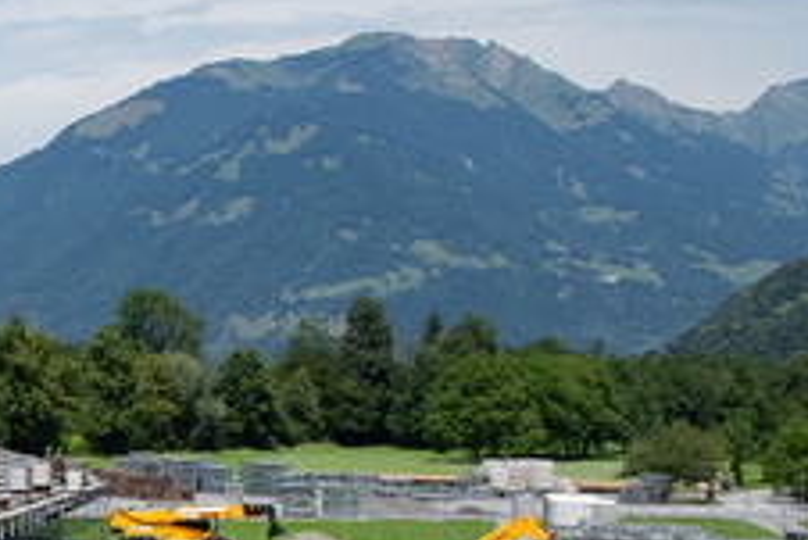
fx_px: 2201
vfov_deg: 13.6
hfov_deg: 17.8
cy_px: 640
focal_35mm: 98
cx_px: -515
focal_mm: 28
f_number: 7.1
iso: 640
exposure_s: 1/2500
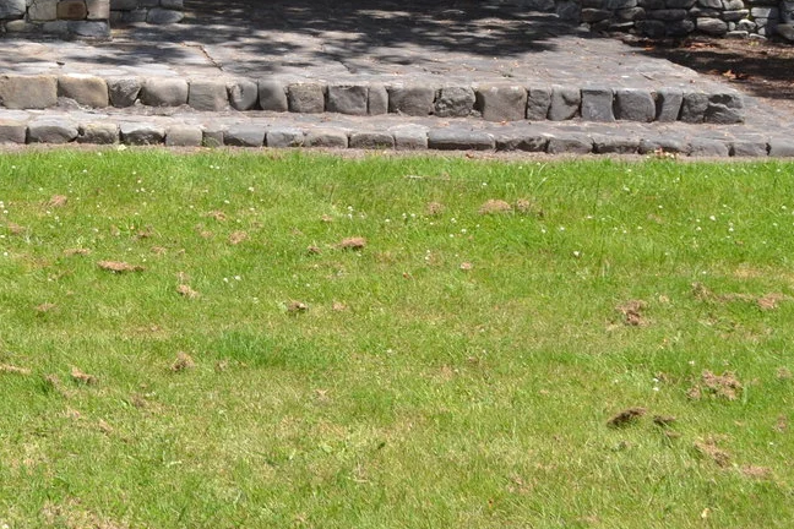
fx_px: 1985
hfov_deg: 21.6
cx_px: -38
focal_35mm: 90
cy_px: -75
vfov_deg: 14.8
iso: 100
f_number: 5.6
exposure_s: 1/200
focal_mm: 24
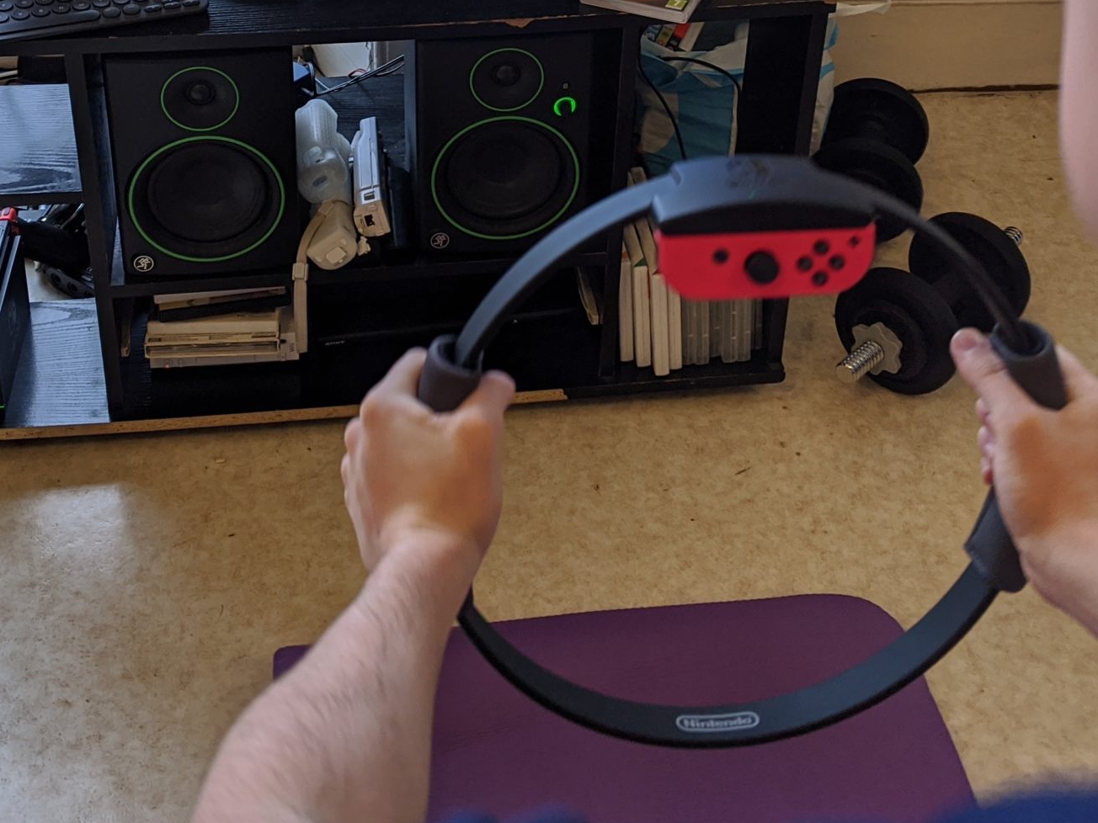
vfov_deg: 26.5
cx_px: 470
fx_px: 1681
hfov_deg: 36.1
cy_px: 64
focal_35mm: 53
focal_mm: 4.44
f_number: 1.8
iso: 67
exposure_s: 1/49.9
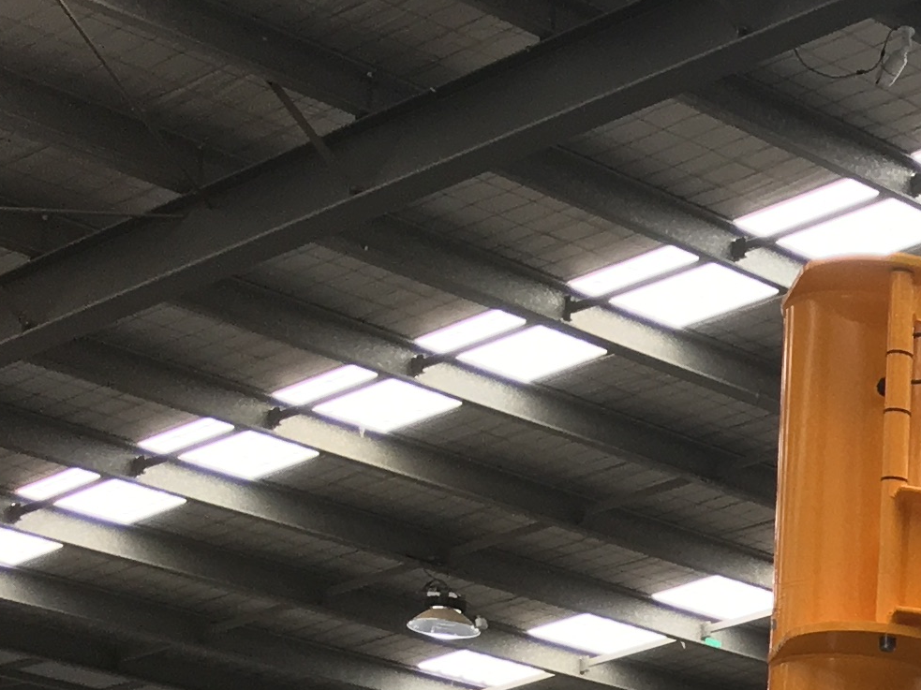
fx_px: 3166
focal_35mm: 119
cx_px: 1860
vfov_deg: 11.9
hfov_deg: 13.9
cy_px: 1052
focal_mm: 4.15
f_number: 2.2
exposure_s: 1/50
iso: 25
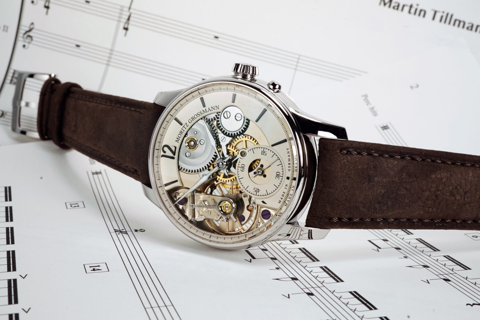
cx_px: 240
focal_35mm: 35
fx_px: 467
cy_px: 160
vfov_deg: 37.8
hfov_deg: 54.4
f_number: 22
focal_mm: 35
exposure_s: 1/50
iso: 500
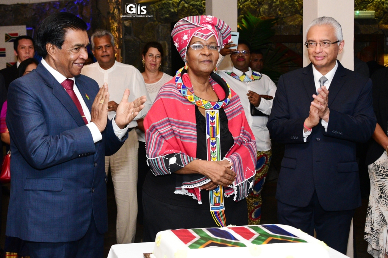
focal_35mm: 40
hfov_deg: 48.5
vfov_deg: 33.4
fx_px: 431
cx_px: 194
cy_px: 129
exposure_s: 1/200
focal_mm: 40
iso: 3200
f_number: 5
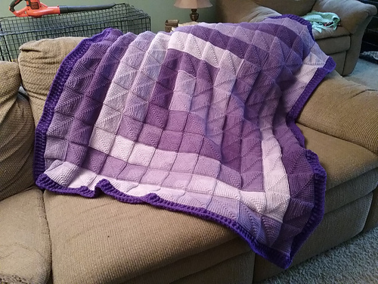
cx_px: 189
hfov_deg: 58.4
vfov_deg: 45.4
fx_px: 339
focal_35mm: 31
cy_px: 142
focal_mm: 3.3
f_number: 2.2
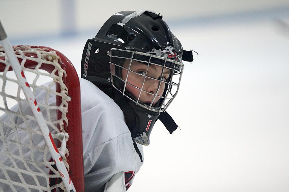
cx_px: 144
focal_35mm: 300
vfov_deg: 4.6
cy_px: 96
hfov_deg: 6.9
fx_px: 2406
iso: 3200
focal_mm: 200
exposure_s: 1/800
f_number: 2.8
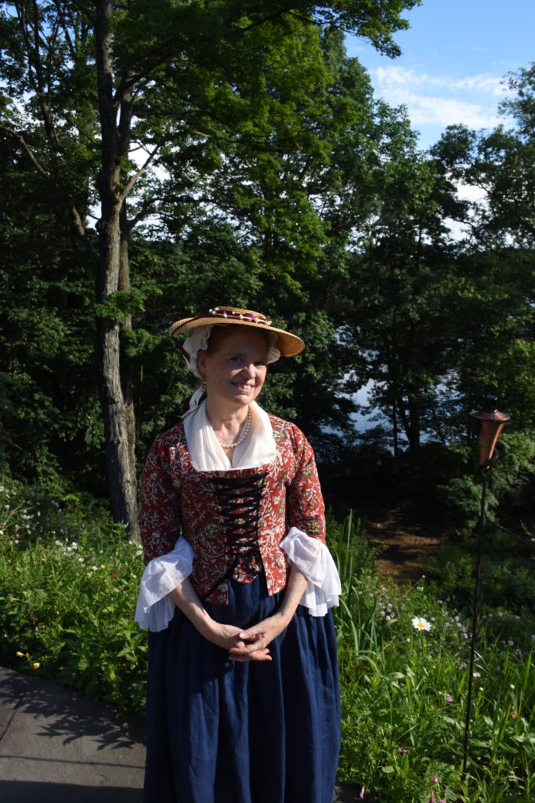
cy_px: 402
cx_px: 268
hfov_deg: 43.6
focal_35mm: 30
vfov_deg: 61.9
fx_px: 668
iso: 400
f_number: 10
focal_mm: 20
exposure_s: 1/400
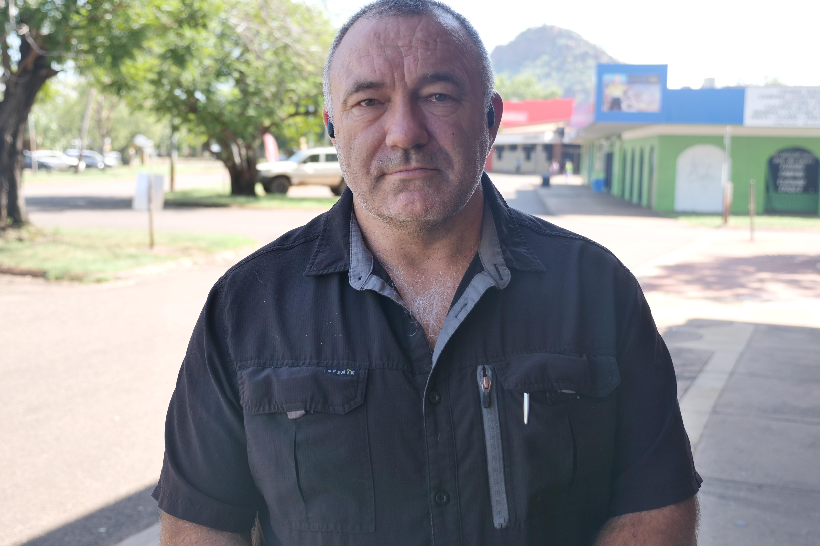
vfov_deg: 30.5
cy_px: 251
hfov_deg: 44.5
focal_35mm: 44
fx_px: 1002
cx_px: 408
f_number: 2.8
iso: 200
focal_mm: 21
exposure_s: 1/400
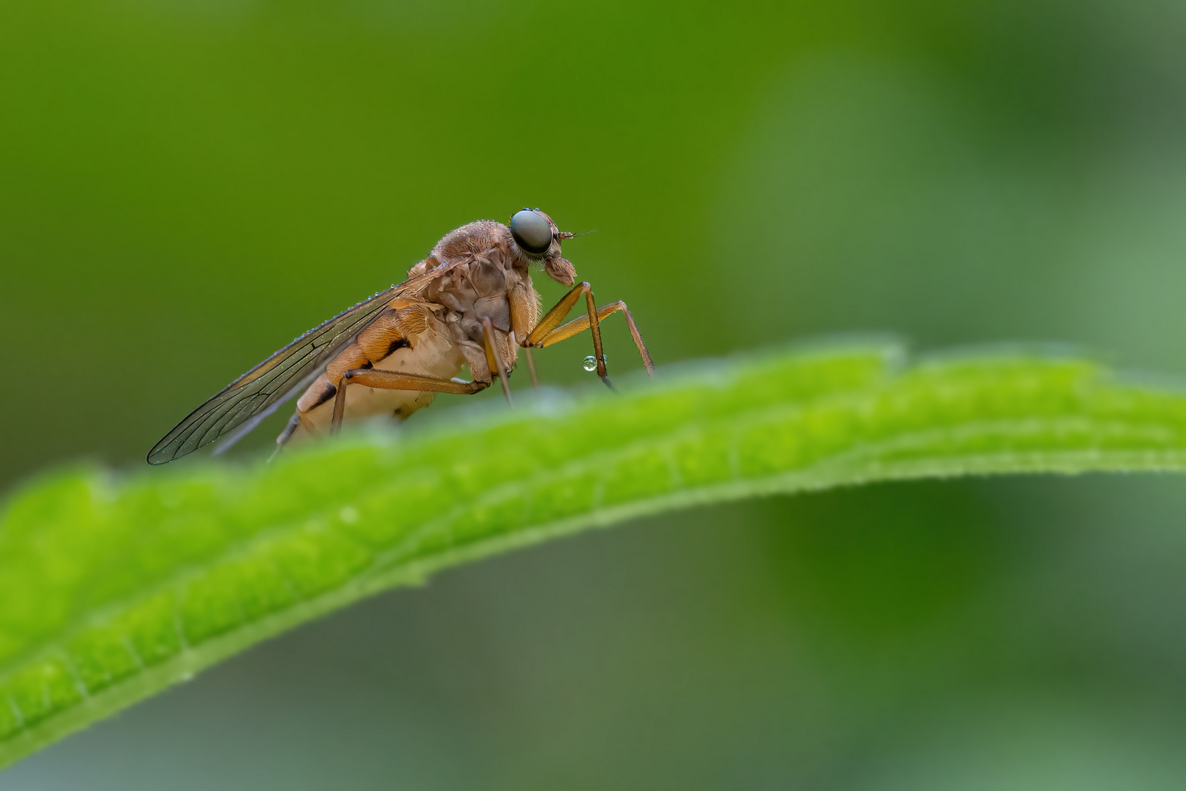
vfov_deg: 8.7
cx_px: 593
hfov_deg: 13.1
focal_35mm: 157
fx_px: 5172
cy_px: 396
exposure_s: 1/100
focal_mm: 105
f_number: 11
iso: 1600
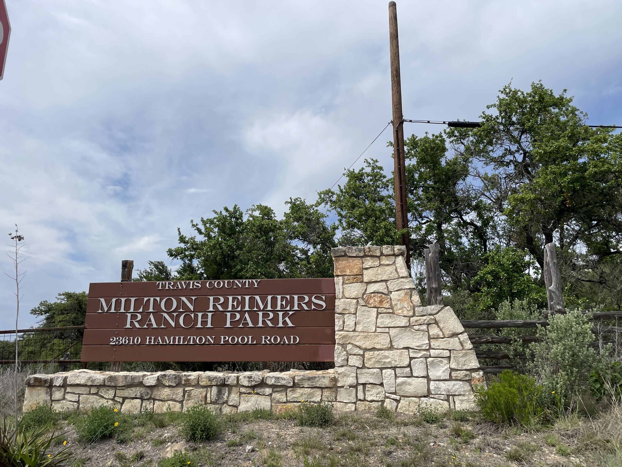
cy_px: 234
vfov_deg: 53.1
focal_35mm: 26
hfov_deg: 67.3
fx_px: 467
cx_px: 311
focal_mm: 4.2
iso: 32
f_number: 1.6
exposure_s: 1/6494
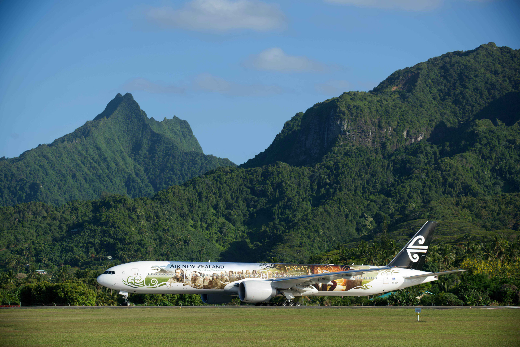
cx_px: 260
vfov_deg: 11.8
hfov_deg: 17.6
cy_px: 174
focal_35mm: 116
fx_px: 1676
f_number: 8
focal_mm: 116
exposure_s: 1/250
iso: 100
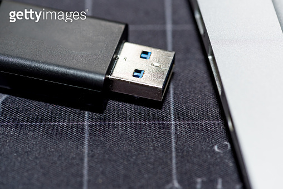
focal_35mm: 105
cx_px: 142
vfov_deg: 13.0
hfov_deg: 19.5
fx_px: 826
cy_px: 94
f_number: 9
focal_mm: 105
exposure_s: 1/250
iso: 640
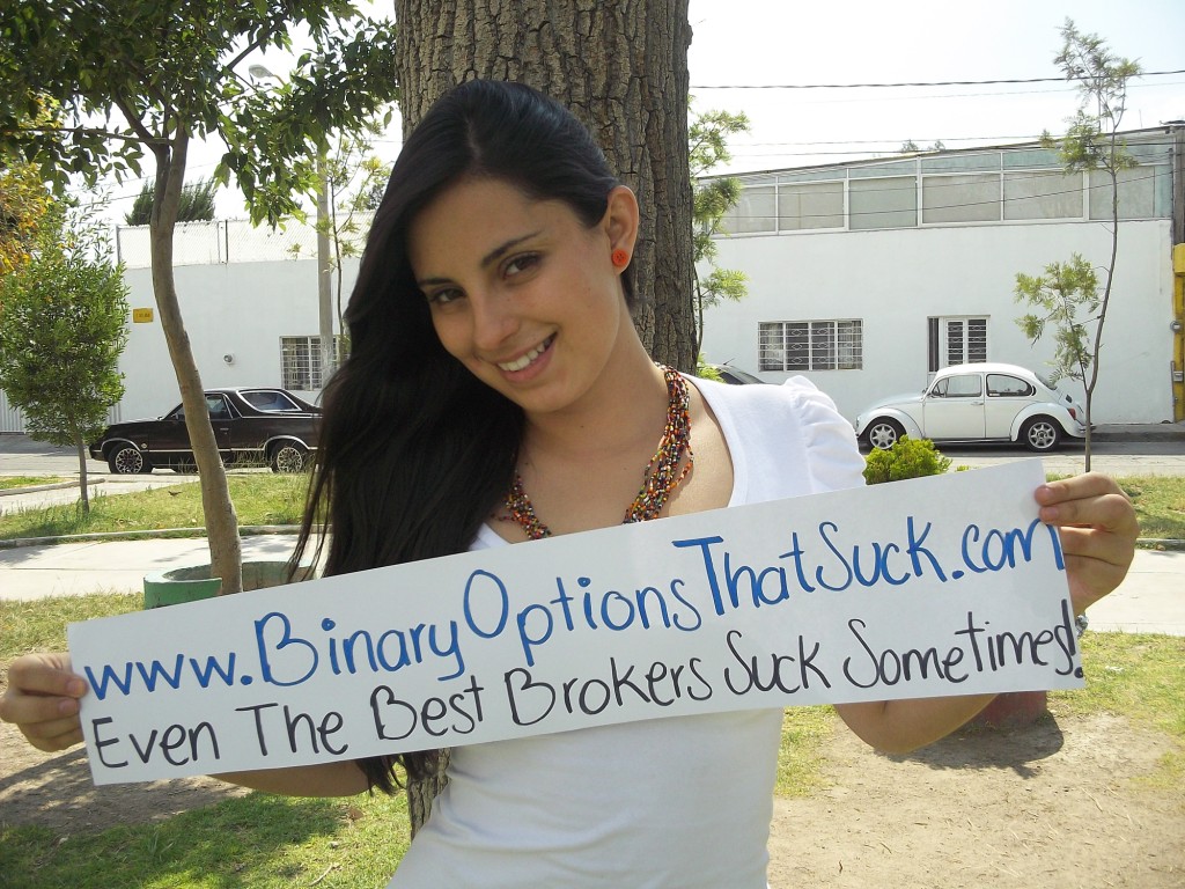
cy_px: 444
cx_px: 592
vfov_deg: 37.7
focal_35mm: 38
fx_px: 1301
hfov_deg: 49.0
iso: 80
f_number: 4.5
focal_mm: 6.3
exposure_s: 1/400
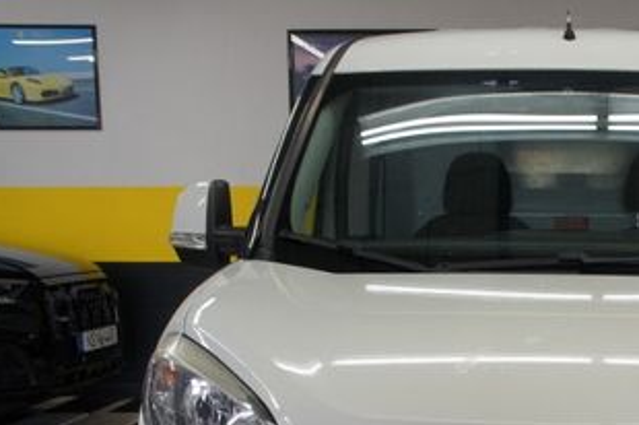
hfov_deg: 30.9
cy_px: 437
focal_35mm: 62
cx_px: 583
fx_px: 1099
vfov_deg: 21.0
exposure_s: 1/50
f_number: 4.5
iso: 200
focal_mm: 20
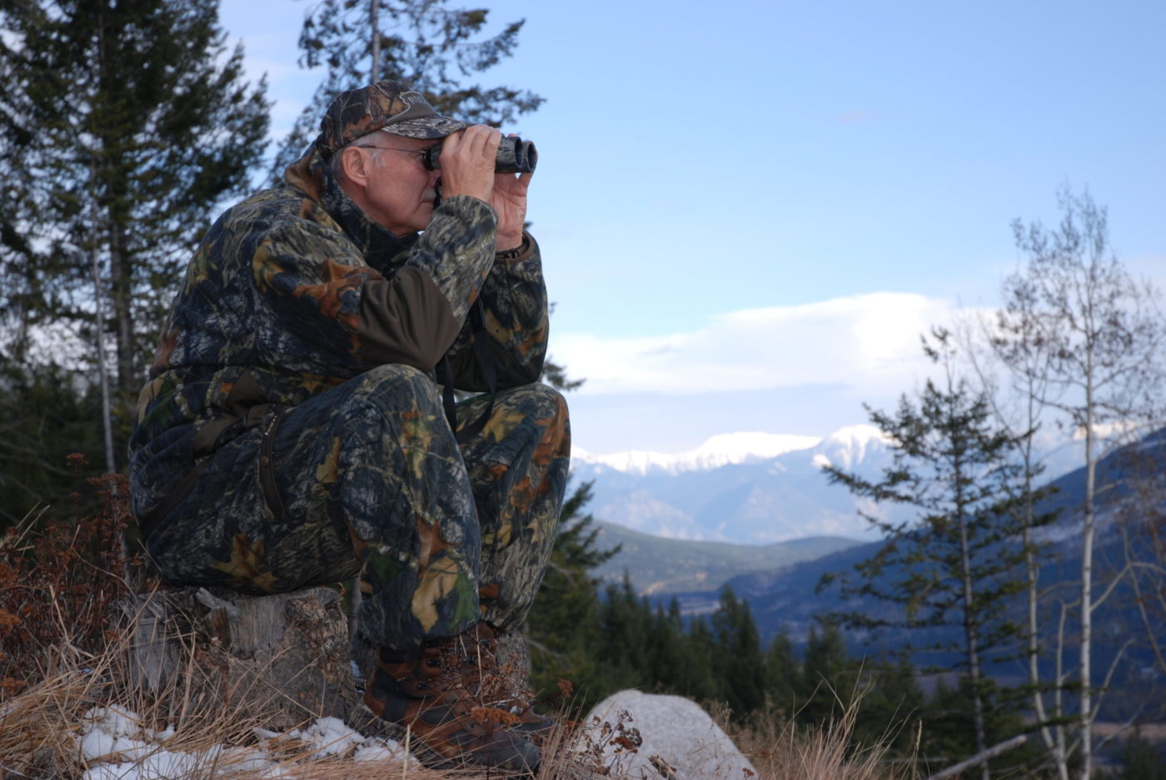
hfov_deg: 28.0
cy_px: 390
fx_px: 2335
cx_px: 583
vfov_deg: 19.0
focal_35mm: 72
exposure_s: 1/200
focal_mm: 48
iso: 100
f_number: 5
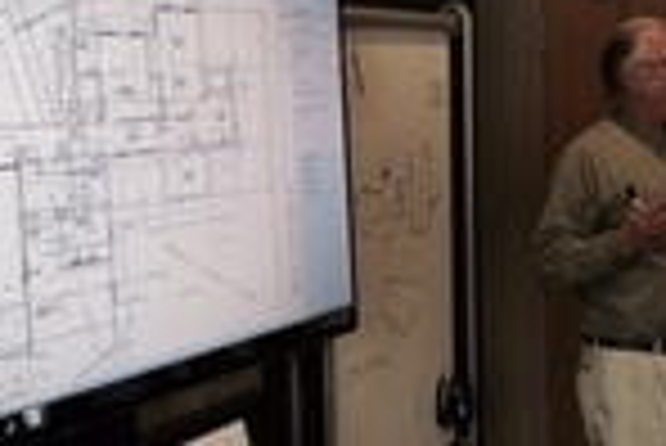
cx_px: 320
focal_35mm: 71
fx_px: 1315
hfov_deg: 28.4
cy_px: 205
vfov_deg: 19.2
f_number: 2.2
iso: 50
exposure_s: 1/30
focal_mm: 4.15
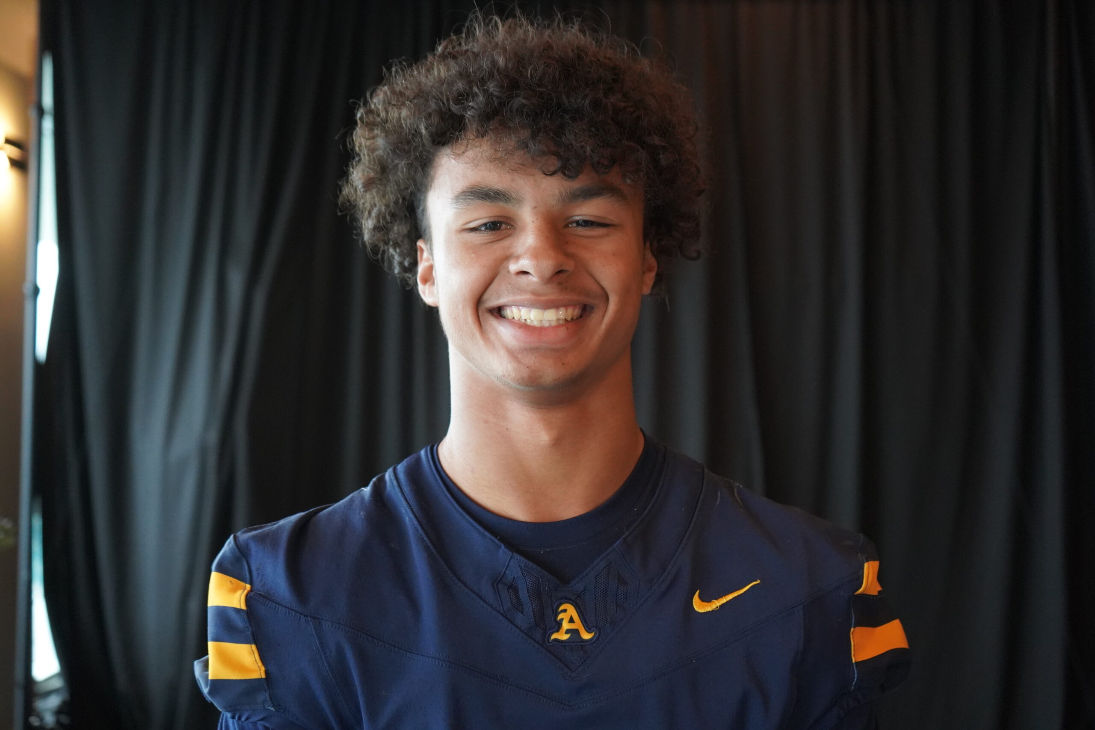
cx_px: 548
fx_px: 1308
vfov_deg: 31.2
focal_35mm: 43
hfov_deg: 45.4
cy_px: 365
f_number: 4.5
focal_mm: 43
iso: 5000
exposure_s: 1/160
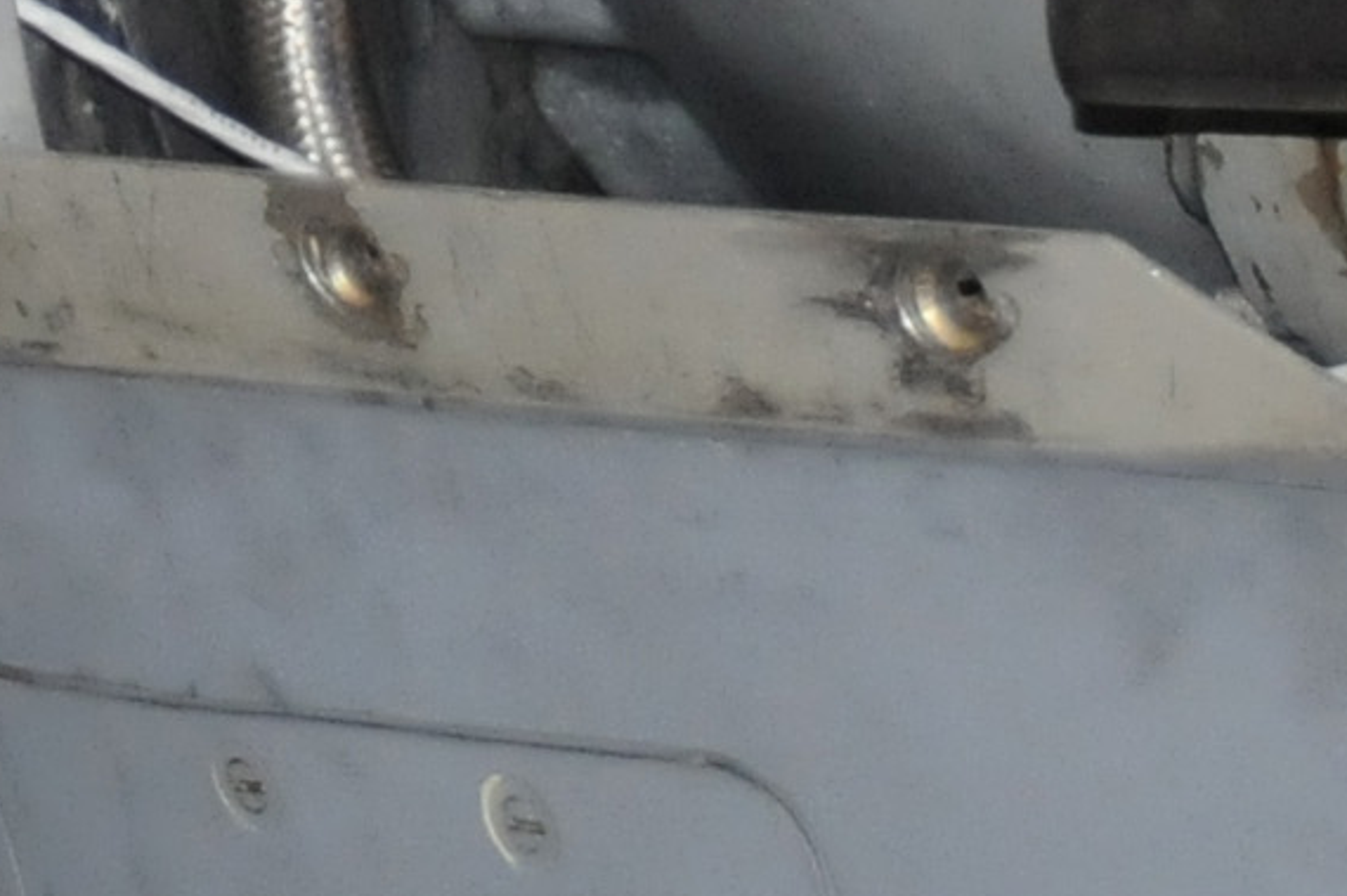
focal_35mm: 564
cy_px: -336
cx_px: -2531
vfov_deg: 2.4
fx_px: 21084
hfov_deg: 3.6
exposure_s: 1/60
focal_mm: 50
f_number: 4.8
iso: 800
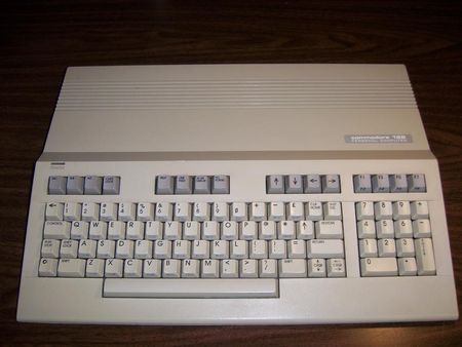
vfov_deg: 39.7
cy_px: 174
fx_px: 481
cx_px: 231
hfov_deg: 51.3
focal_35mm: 36
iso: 100
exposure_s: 1/60
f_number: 2.8
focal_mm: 6
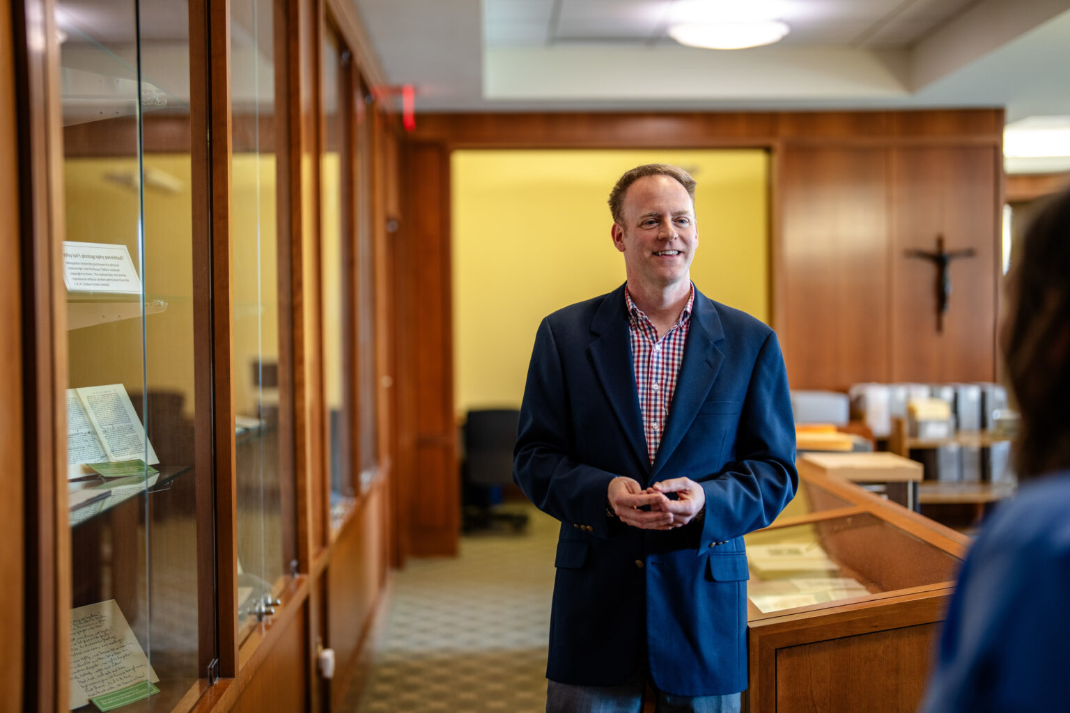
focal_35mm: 50
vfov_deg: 27.0
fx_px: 1486
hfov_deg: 39.6
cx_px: 535
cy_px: 356
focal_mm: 50
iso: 200
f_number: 1.2
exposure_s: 1/125
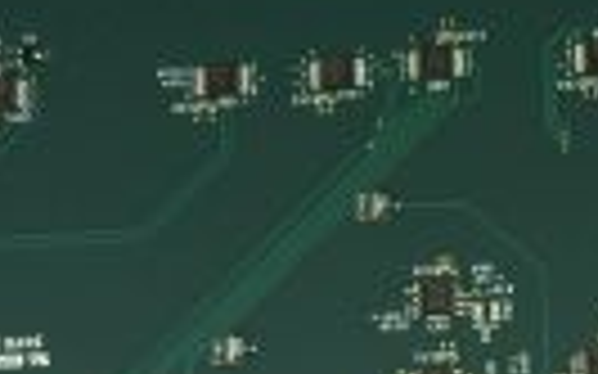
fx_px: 2264
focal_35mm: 139
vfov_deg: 9.1
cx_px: 607
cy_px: 590
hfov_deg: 14.8
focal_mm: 4.15
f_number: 2.2
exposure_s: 1/15
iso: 32
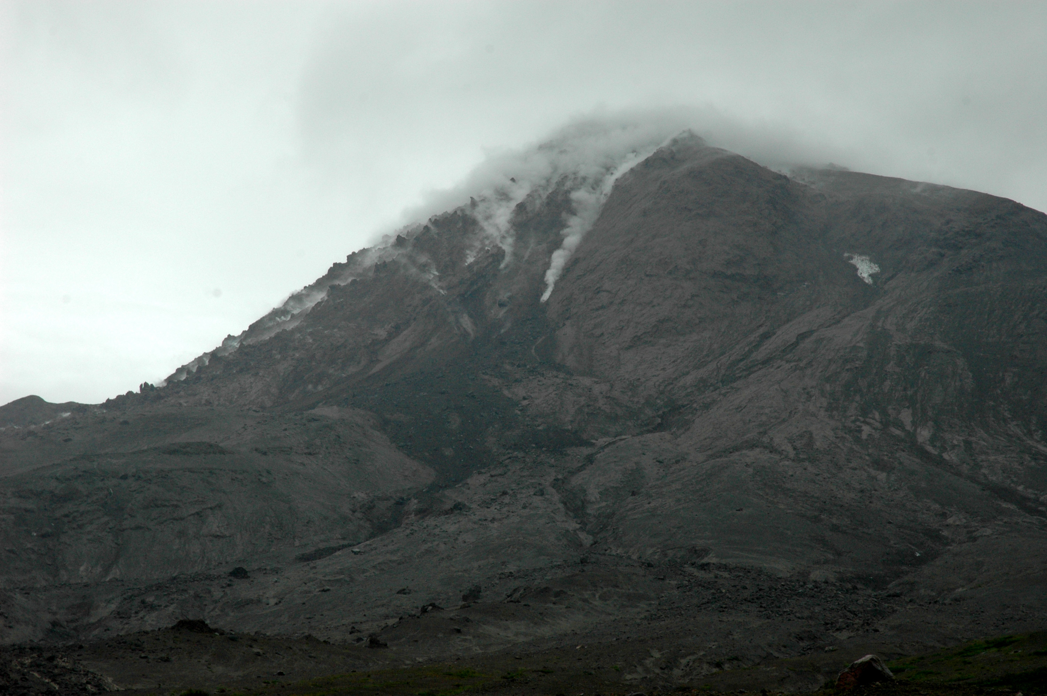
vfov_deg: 13.0
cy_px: 348
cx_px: 524
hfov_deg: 19.5
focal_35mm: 105
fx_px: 3051
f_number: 9
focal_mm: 70
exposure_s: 1/320
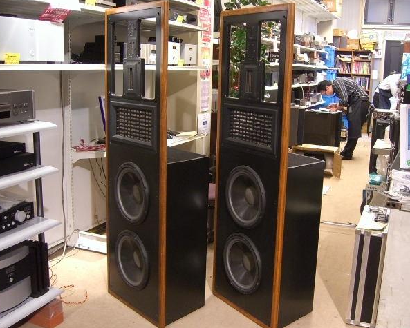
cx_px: 211
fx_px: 486
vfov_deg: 37.4
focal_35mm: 40
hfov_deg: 45.8
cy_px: 164
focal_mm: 7.9
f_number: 2.8
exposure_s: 1/15
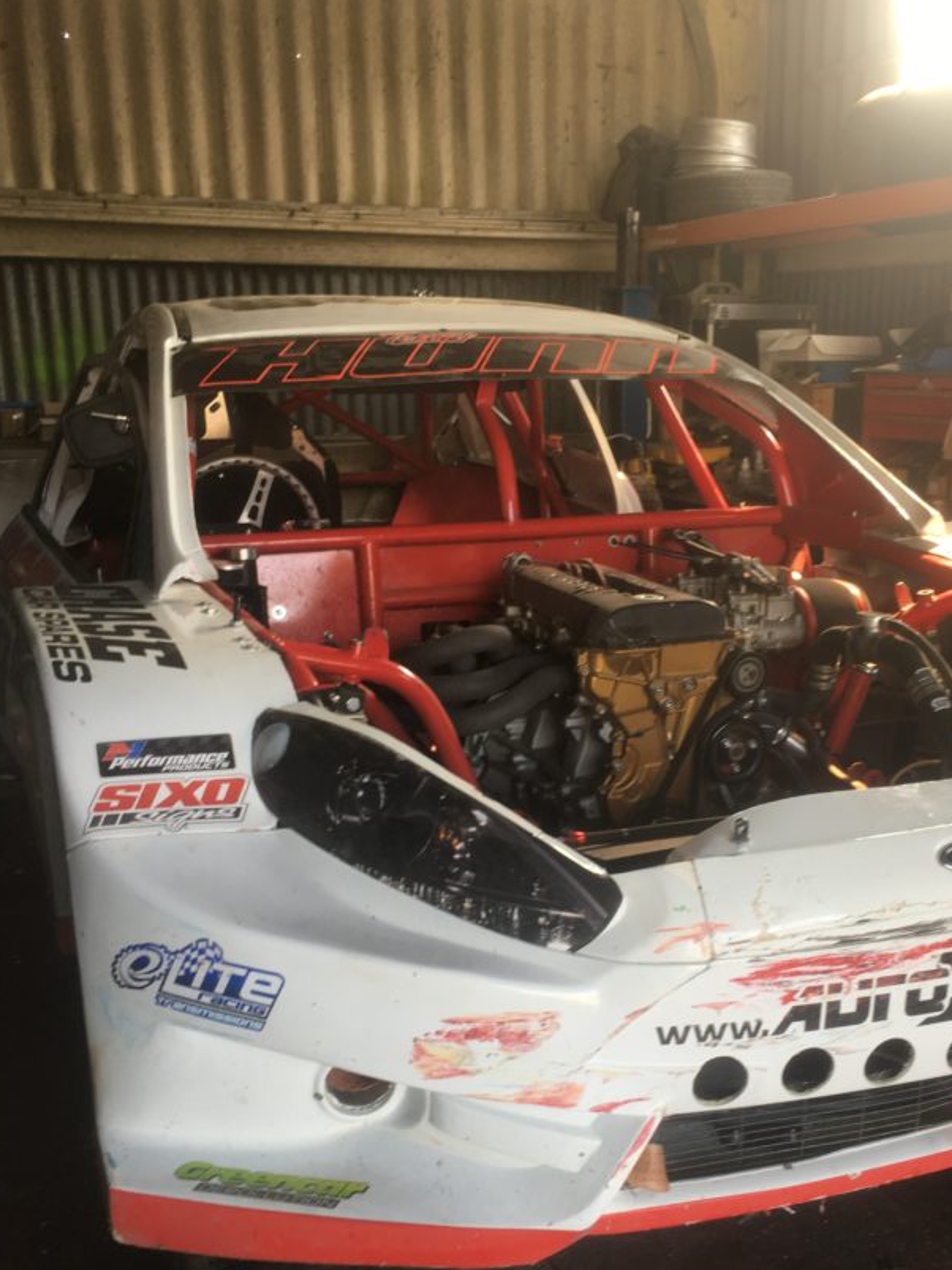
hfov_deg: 38.5
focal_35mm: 37
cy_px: 775
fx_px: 1357
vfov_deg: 49.8
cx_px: 565
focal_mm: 4.15
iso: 25
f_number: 2.2
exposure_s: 1/50
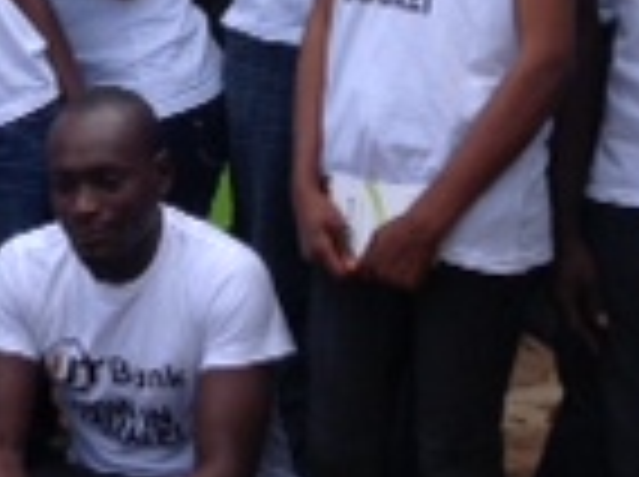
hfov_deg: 12.2
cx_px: -158
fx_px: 2912
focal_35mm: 158
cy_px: -234
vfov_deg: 9.1
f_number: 2.4
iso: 50
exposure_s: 1/796
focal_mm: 4.28
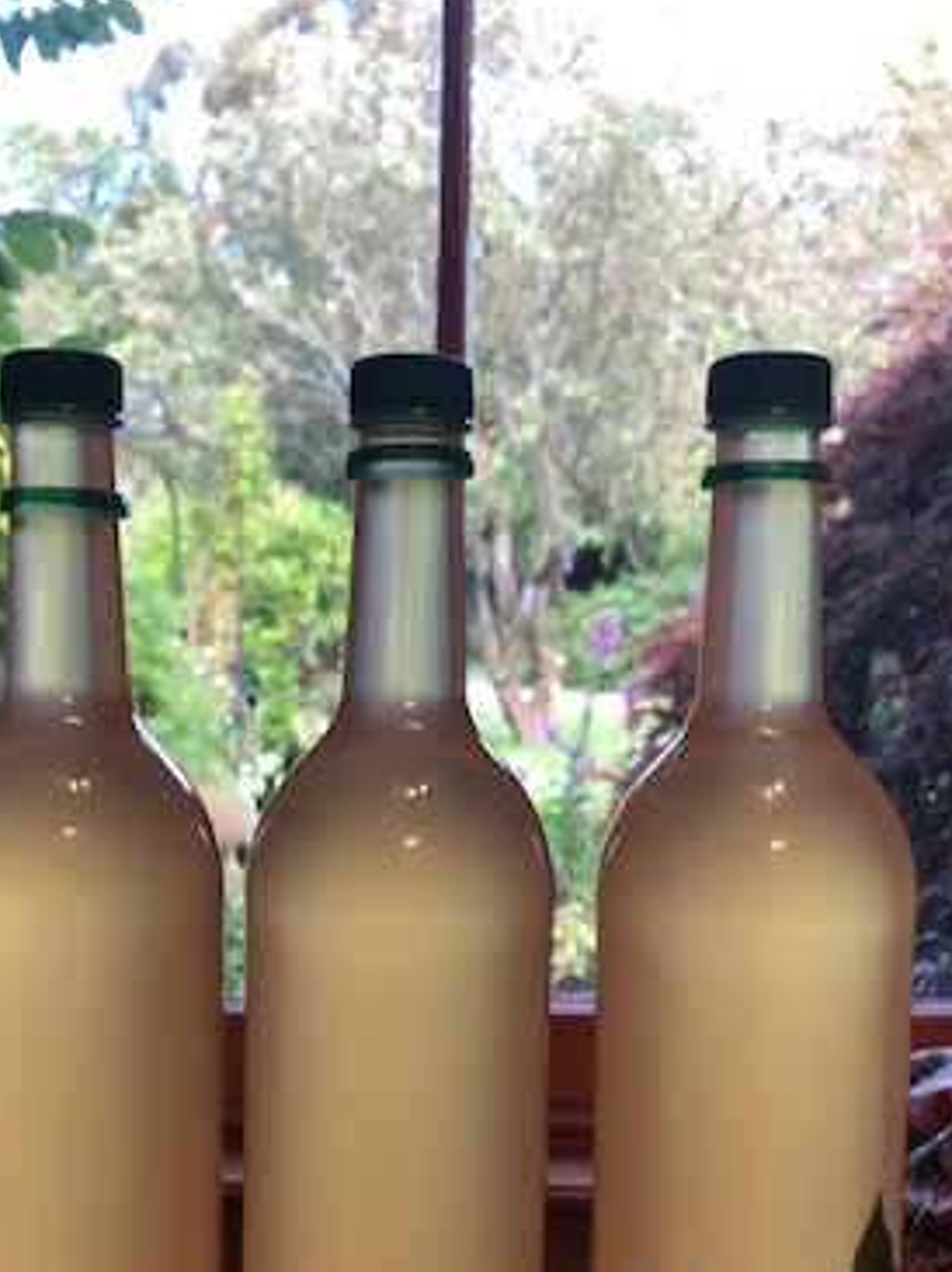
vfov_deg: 37.8
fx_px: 1799
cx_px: 410
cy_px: 980
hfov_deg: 29.6
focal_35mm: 49
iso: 32
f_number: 1.8
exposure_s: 1/100
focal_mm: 3.99
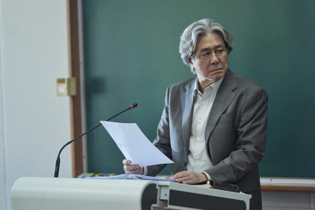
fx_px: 1207
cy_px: 105
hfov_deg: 14.9
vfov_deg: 9.9
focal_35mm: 138
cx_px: 158
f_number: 2.8
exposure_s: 1/320
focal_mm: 138
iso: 1250
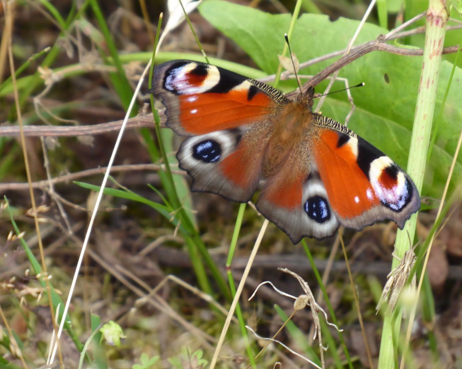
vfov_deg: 2.8
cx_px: 237
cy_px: 182
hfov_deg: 3.5
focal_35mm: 559
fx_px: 7643
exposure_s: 1/100
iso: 320
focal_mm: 83.4
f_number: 6
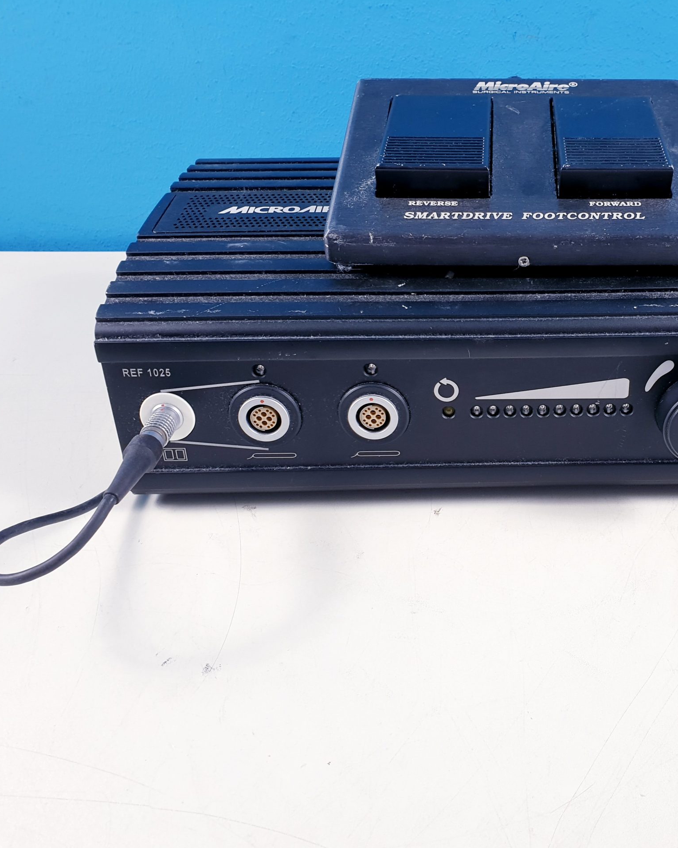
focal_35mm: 34
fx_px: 853
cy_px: 423
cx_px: 521
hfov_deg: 41.9
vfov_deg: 52.8
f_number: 2.4
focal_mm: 4.3
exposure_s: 1/50
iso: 64
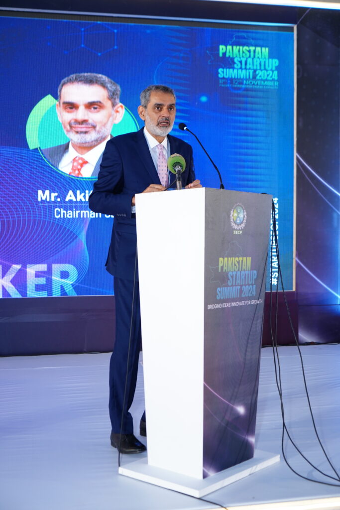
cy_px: 255
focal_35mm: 44
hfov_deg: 30.5
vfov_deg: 44.5
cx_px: 170
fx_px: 623
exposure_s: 1/125
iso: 1250
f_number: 4
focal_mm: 44
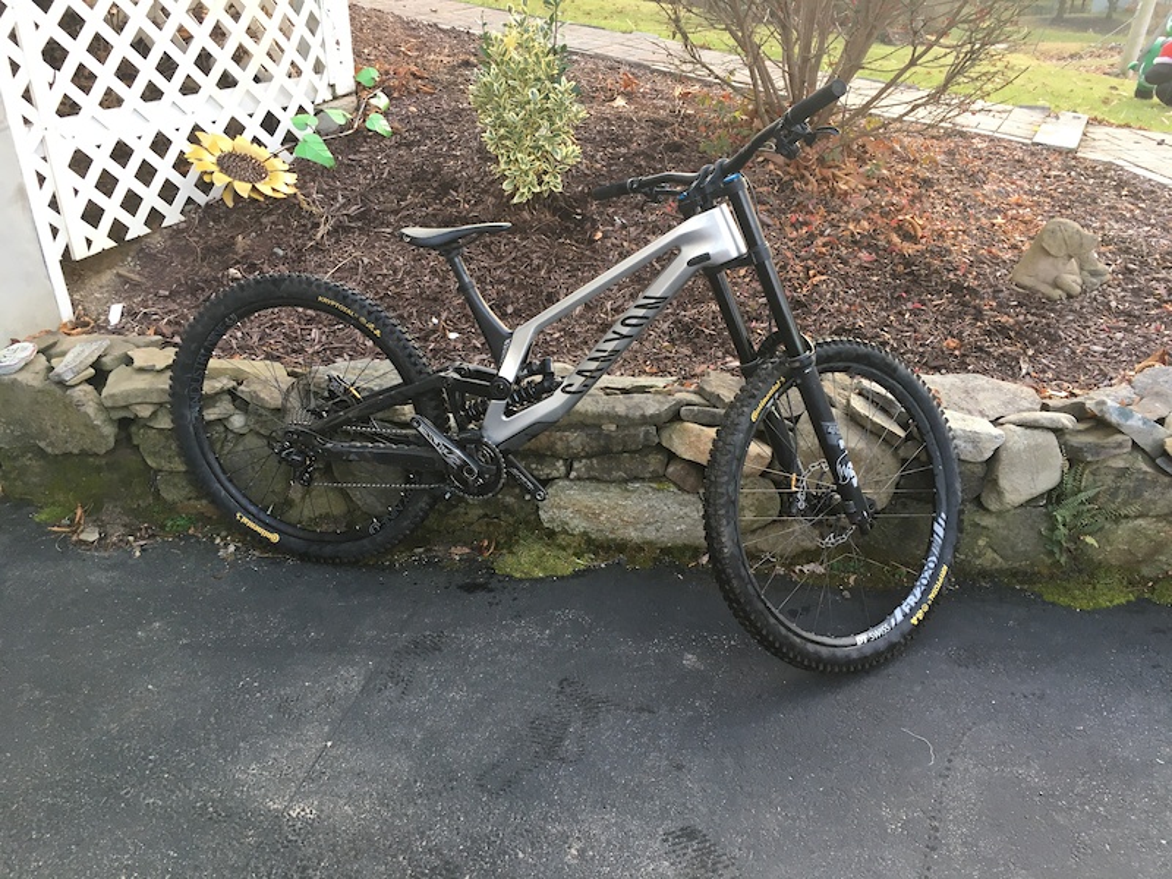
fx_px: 982
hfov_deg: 61.7
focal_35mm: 29
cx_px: 586
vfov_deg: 48.2
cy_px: 440
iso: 25
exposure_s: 1/30
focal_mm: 4.15
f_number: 2.2
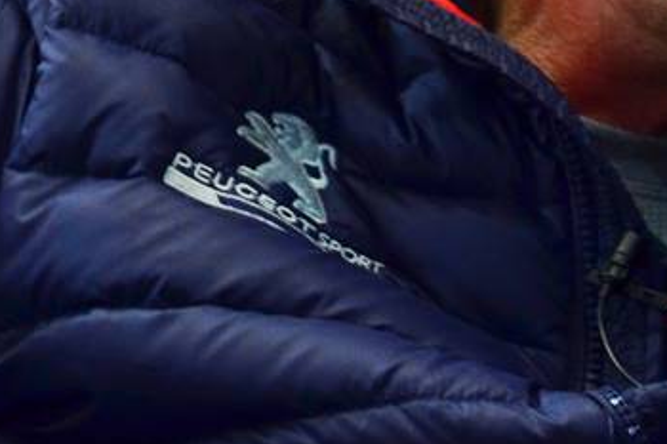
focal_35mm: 283
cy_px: -158
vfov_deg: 4.8
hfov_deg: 7.3
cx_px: 187
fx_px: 5235
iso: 400
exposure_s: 1/60
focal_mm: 55
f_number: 4
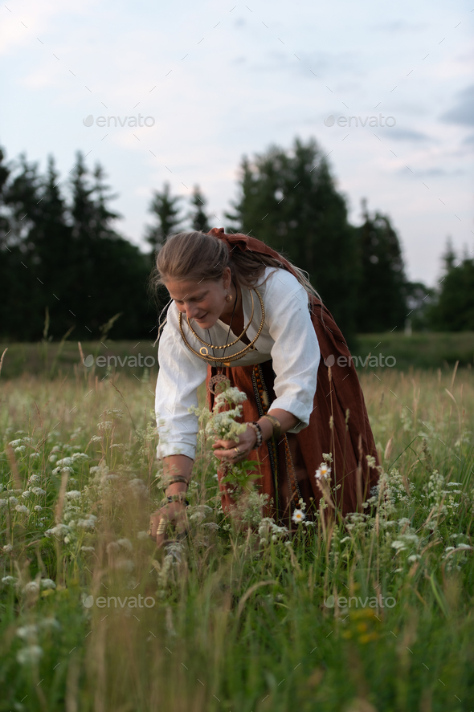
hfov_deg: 19.4
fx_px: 1385
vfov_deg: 28.9
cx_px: 237
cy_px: 356
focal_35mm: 70
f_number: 2.8
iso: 200
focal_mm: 70
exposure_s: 1/125
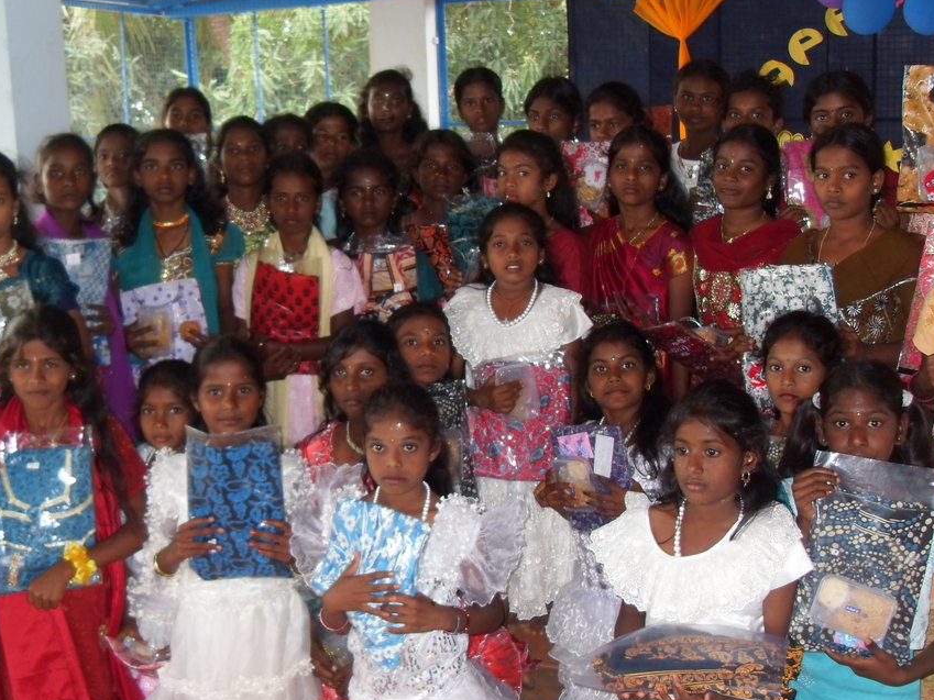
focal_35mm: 41
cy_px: 343
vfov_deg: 35.1
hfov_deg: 45.7
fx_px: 1106
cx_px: 417
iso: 160
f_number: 2.8
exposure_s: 1/45
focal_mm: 6.3
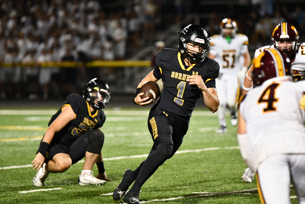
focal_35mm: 300
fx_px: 2541
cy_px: 102
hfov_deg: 6.9
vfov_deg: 4.6
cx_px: 152
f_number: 2.8
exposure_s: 1/400
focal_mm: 200
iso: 3200
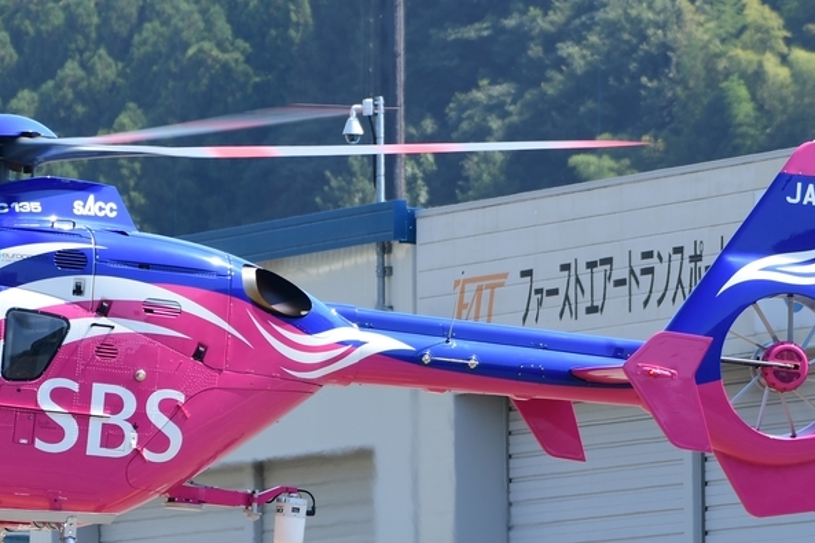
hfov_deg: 3.4
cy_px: 268
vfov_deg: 2.3
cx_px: 132
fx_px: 13737
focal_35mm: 607
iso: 100
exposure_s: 1/250
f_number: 5.6
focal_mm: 200
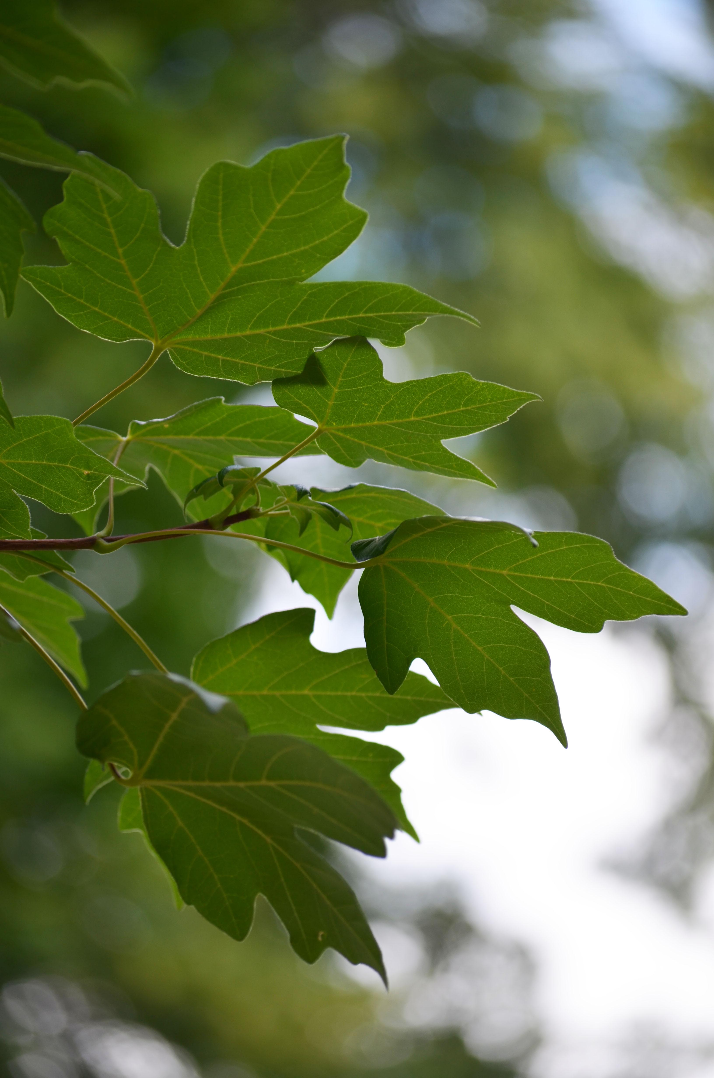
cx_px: 357
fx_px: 4931
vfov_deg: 12.5
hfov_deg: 8.3
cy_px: 539
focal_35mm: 165
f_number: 4.5
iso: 100
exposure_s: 1/200
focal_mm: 110
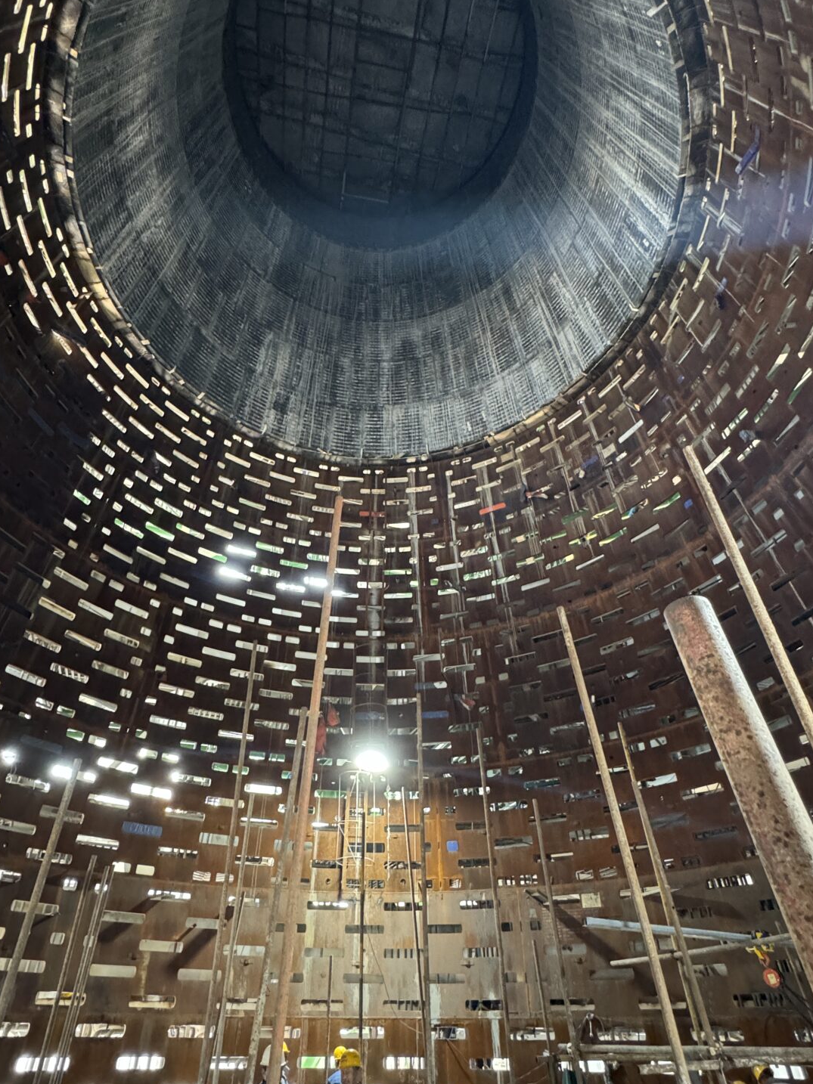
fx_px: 626
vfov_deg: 81.8
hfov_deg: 65.9
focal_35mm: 20
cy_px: 537
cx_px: 380
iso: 1000
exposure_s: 1/50
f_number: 2.2
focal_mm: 2.22
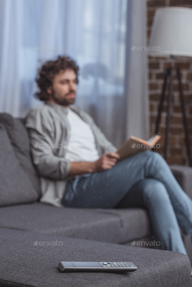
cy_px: 144
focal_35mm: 85
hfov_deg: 16.1
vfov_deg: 23.9
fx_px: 679
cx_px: 96
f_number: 4
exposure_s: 1/160
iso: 125
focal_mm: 85
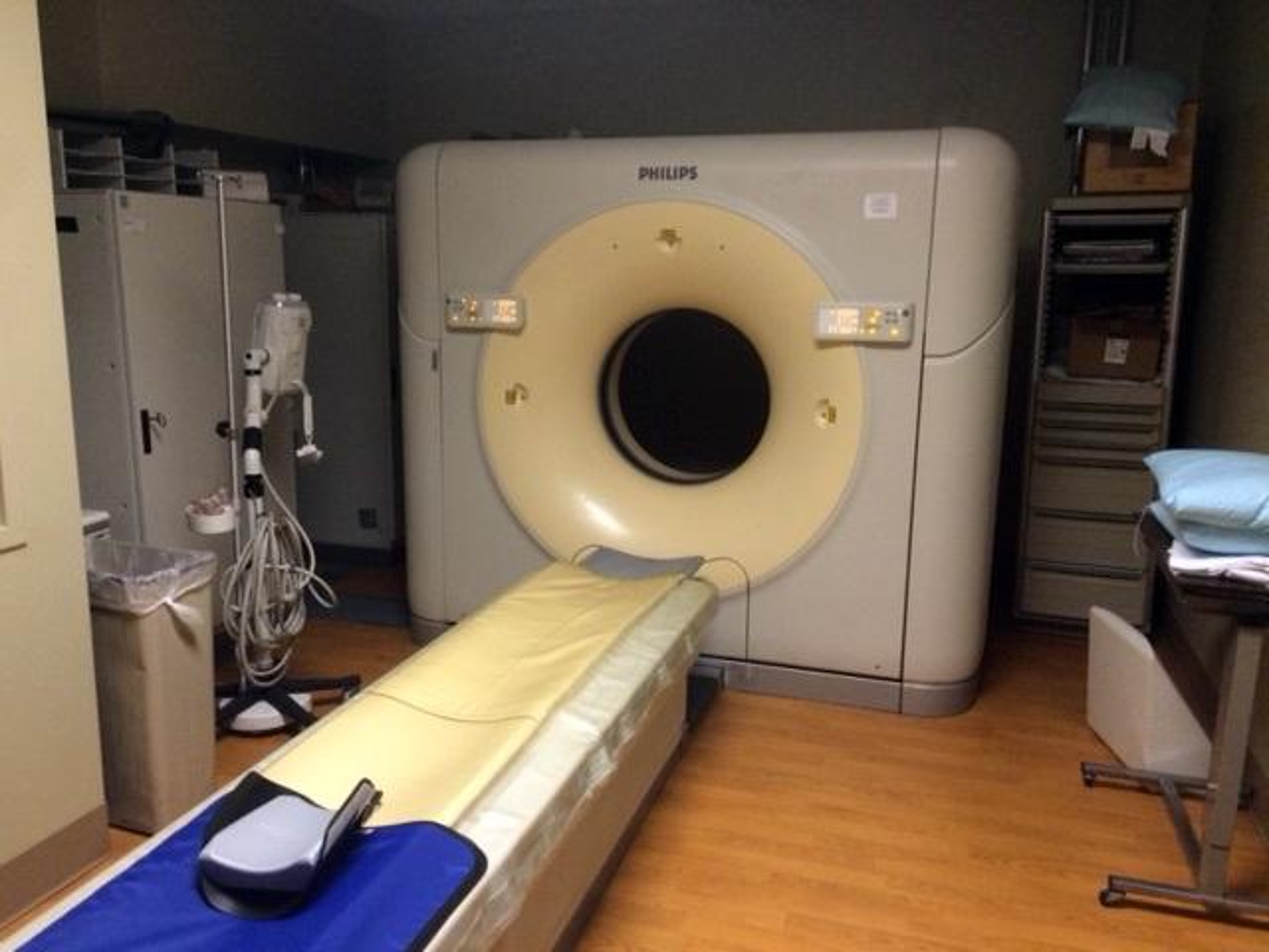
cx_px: 634
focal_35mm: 29
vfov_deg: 48.2
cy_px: 476
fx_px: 1063
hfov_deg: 61.7
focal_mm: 4.15
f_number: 2.2
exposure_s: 1/30
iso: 200
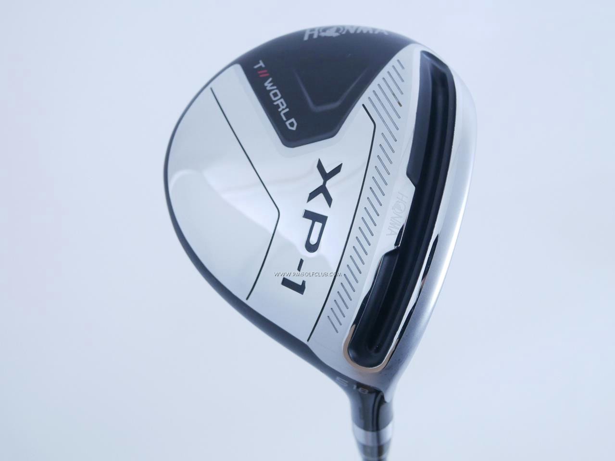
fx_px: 889
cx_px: 308
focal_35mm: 50
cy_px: 230
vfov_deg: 29.1
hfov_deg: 38.2
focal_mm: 25
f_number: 4.5
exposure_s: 1/100
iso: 1600
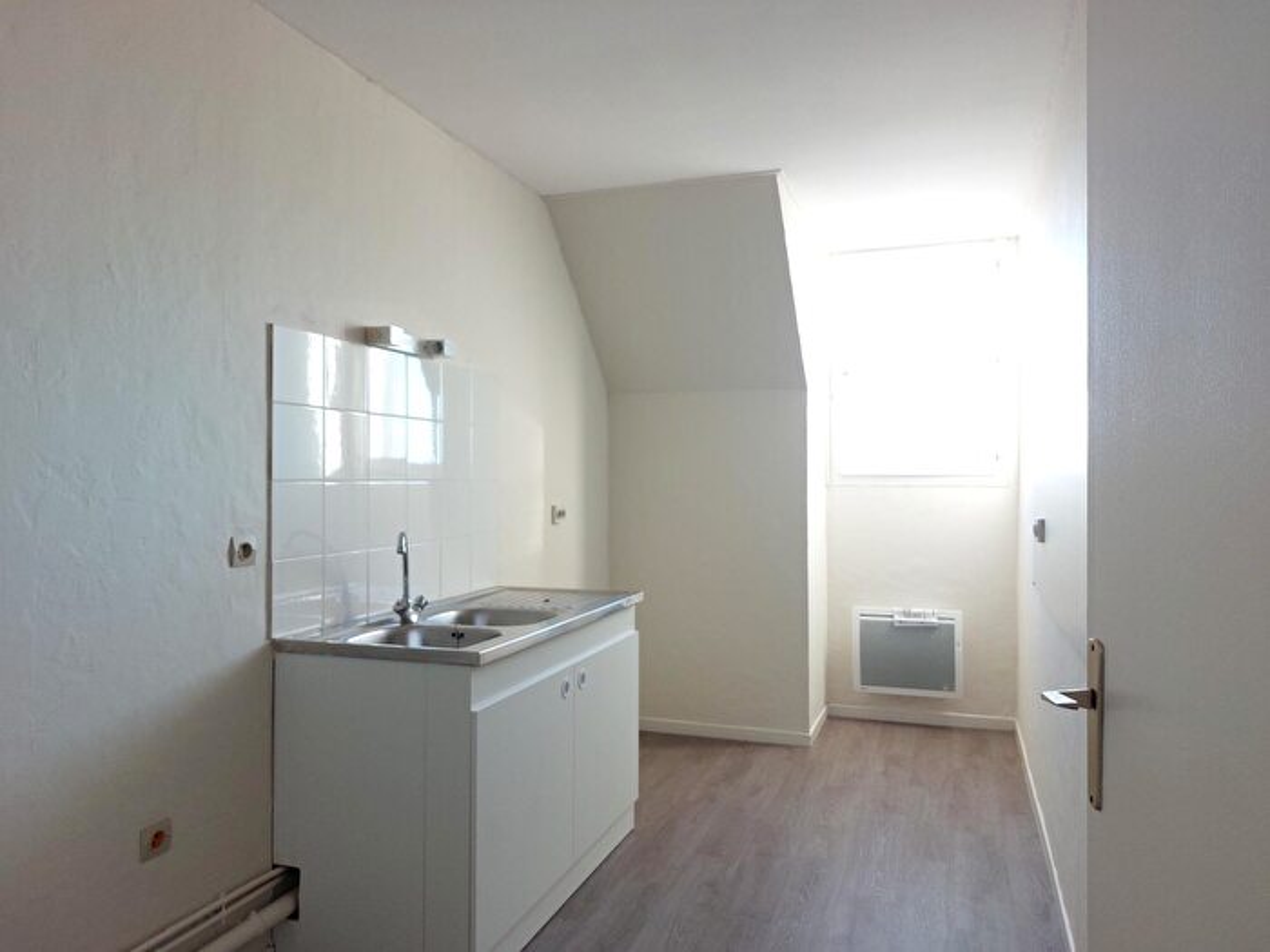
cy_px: 476
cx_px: 635
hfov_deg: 69.4
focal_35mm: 25
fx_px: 917
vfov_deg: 54.9
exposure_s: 1/100
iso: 125
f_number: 1.8
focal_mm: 5.23
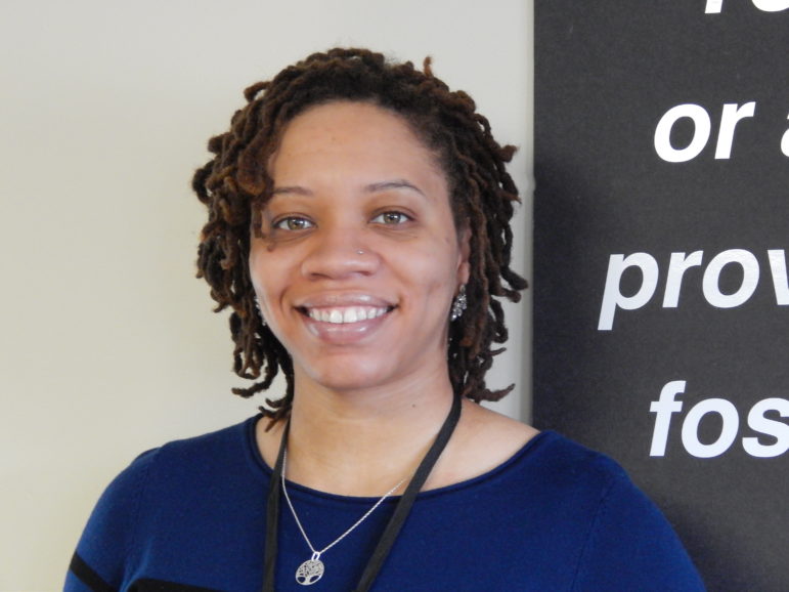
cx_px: 394
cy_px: 296
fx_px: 3008
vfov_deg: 11.2
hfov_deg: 14.9
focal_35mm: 132
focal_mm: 23.4
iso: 720
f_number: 4.8
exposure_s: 1/15
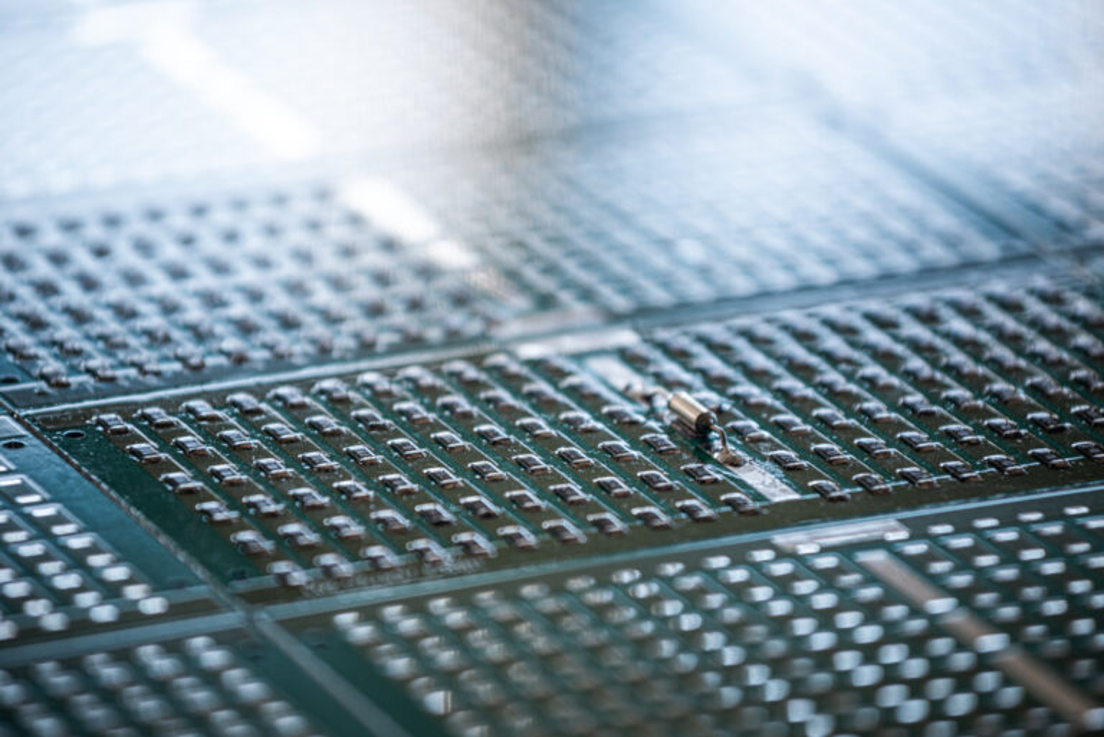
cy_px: 368
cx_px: 552
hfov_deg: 10.3
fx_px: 6137
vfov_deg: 6.9
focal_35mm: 200
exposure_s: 1/60
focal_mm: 200
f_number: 4
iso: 100
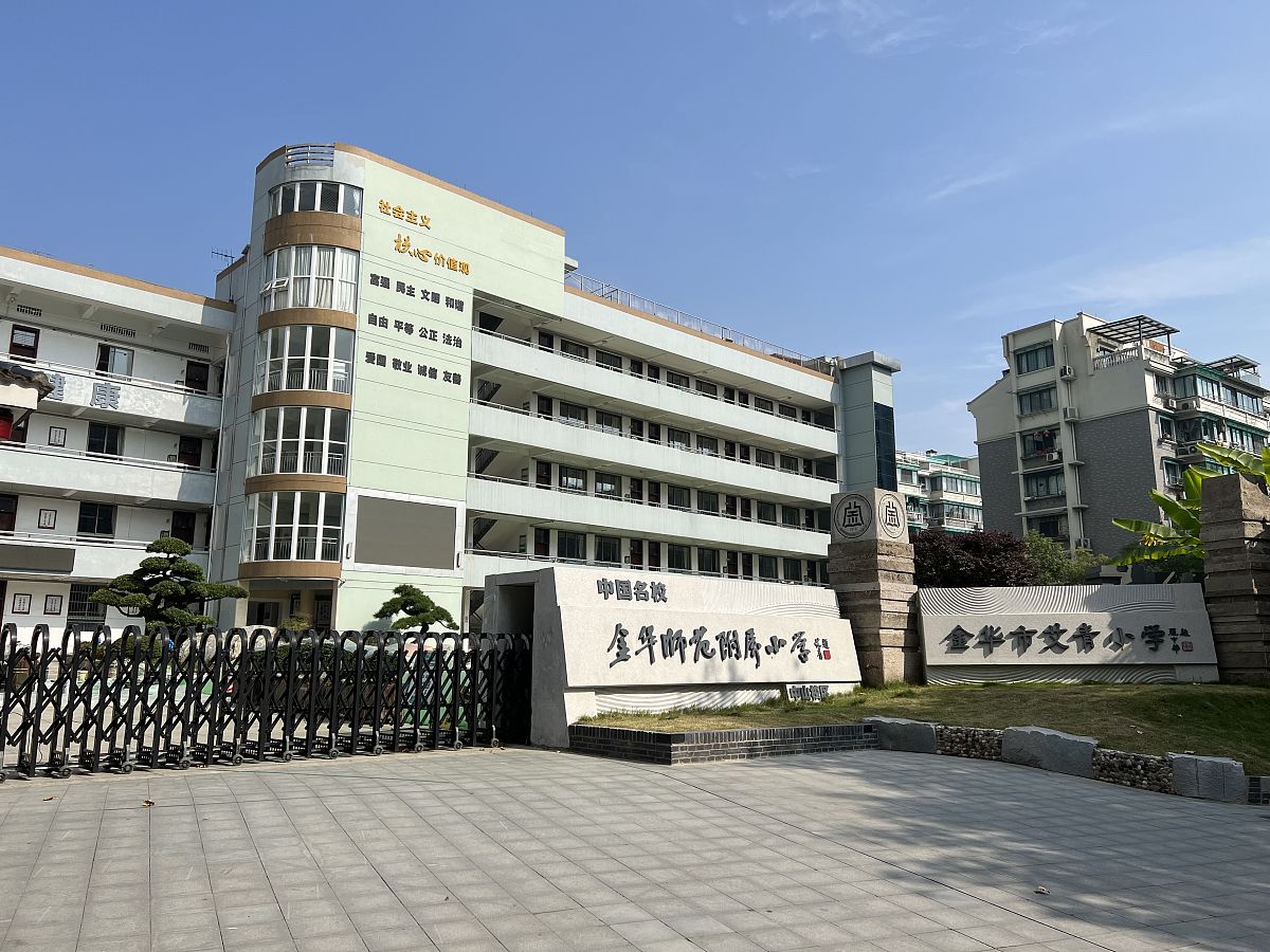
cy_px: 476
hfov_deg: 67.3
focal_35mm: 26
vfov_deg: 53.1
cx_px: 635
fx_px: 954
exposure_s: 1/6579
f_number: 1.5
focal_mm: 5.7
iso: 50
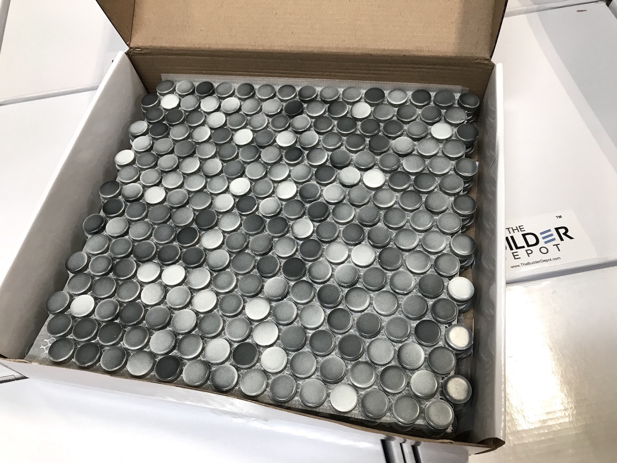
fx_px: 499
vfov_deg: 49.7
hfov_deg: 63.4
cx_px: 308
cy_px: 232
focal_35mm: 28
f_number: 1.8
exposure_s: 1/40
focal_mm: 3.99
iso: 25
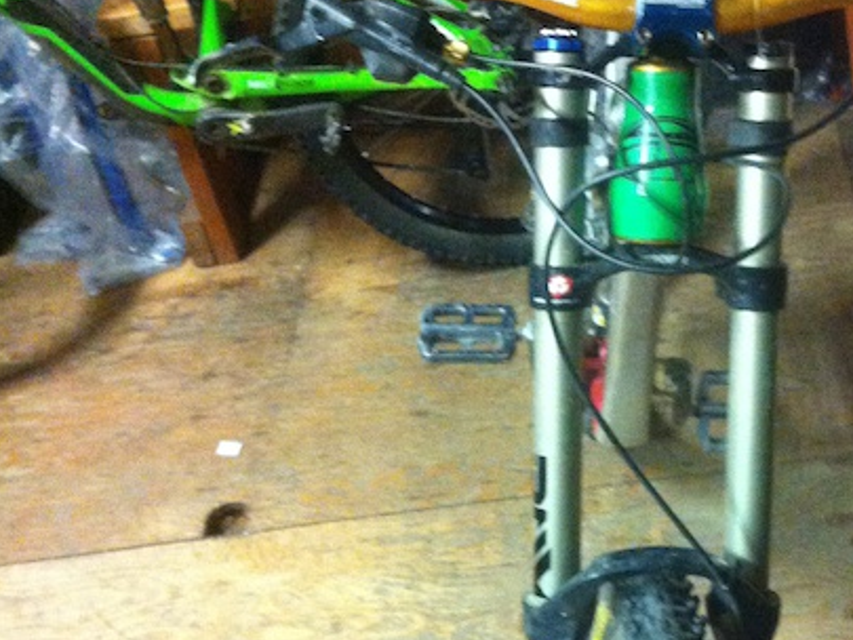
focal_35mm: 69
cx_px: 609
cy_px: 463
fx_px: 1701
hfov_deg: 27.9
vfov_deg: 21.2
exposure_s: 1/15
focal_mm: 3.85
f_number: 2.8
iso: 640
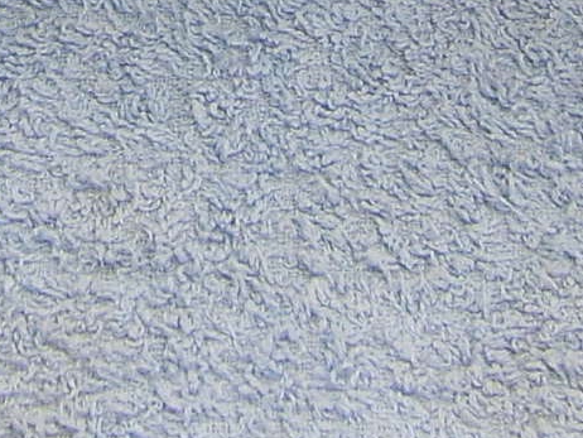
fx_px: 3589
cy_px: -764
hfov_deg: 9.2
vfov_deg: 6.5
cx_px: -14
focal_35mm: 213
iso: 50
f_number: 4.5
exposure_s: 1/100
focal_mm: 7.8
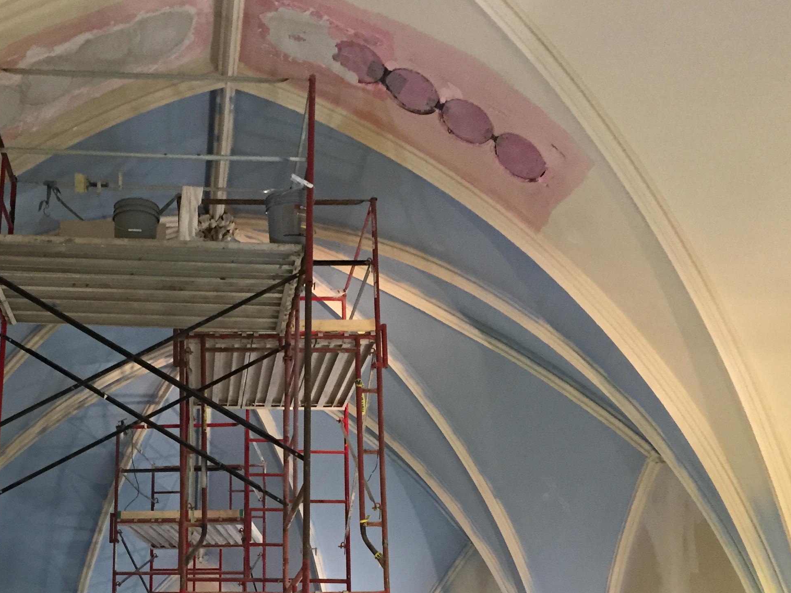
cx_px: 205
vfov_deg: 28.9
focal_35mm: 49
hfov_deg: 38.0
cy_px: 493
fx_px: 1120
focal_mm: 4.15
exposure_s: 1/30
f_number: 2.2
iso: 200
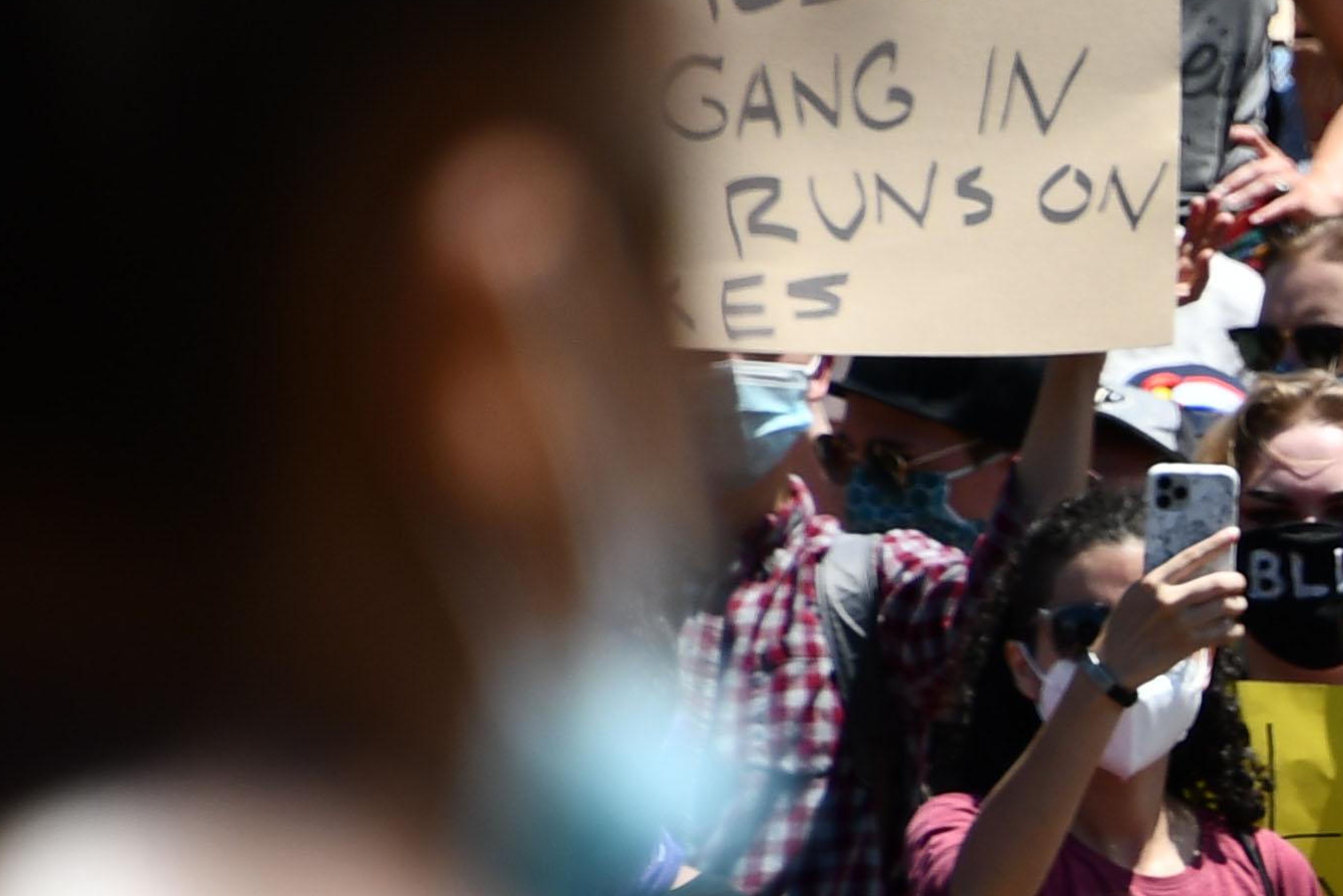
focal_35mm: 1082
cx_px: 2732
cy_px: 706
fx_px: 40366
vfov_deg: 1.3
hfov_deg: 1.9
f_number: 8
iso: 125
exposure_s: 1/500
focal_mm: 175
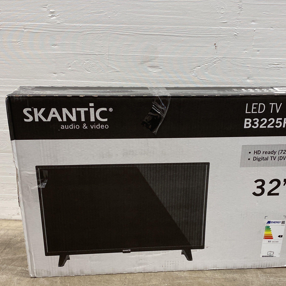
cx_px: 159
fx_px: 383
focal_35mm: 41
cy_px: 176
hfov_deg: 40.9
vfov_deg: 40.7
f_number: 1.8
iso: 125
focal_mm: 4.25
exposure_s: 1/87
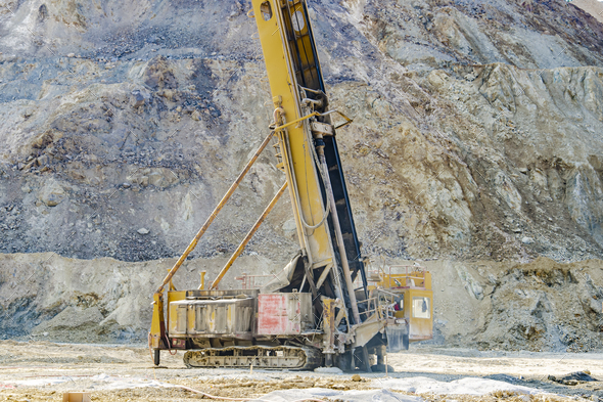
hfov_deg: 26.0
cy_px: 201
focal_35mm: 78
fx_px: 1306
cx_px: 302
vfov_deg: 17.5
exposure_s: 1/80
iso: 100
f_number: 8
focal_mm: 52
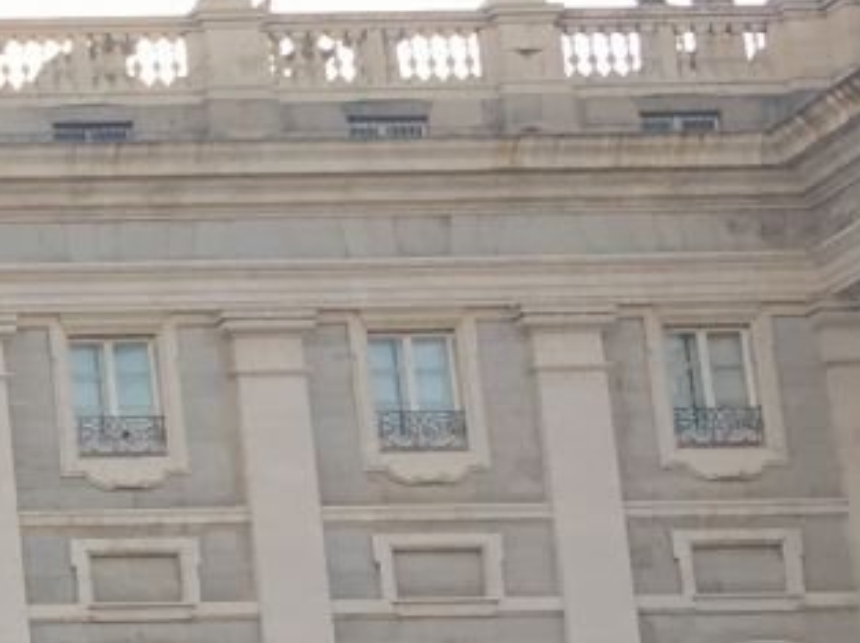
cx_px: -1408
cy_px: 443
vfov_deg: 8.0
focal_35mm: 185
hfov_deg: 9.2
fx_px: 4593
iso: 25
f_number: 2.2
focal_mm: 4.15
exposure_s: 1/303
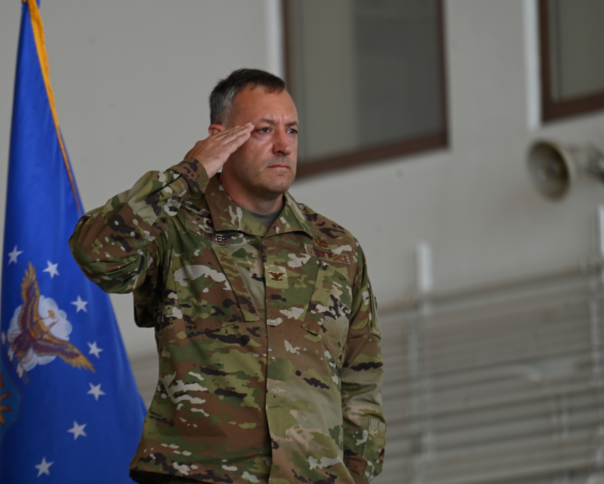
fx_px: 8080
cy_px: 242
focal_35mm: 452
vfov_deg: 3.4
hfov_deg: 4.3
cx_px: 242
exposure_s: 1/250
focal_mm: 400
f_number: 5.6
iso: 400
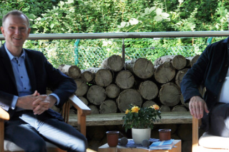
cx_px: 142
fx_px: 1143
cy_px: 102
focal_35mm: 180
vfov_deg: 7.6
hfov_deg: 11.4
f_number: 5.3
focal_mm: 62
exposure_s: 1/125
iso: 200
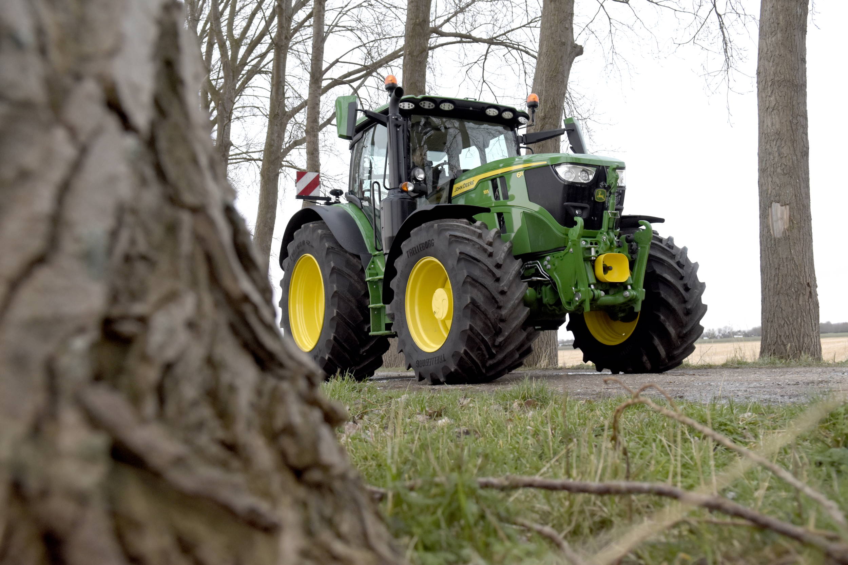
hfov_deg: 53.1
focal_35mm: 36
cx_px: 424
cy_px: 282
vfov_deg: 36.9
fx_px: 848
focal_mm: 24
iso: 800
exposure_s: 1/125
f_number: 4.5
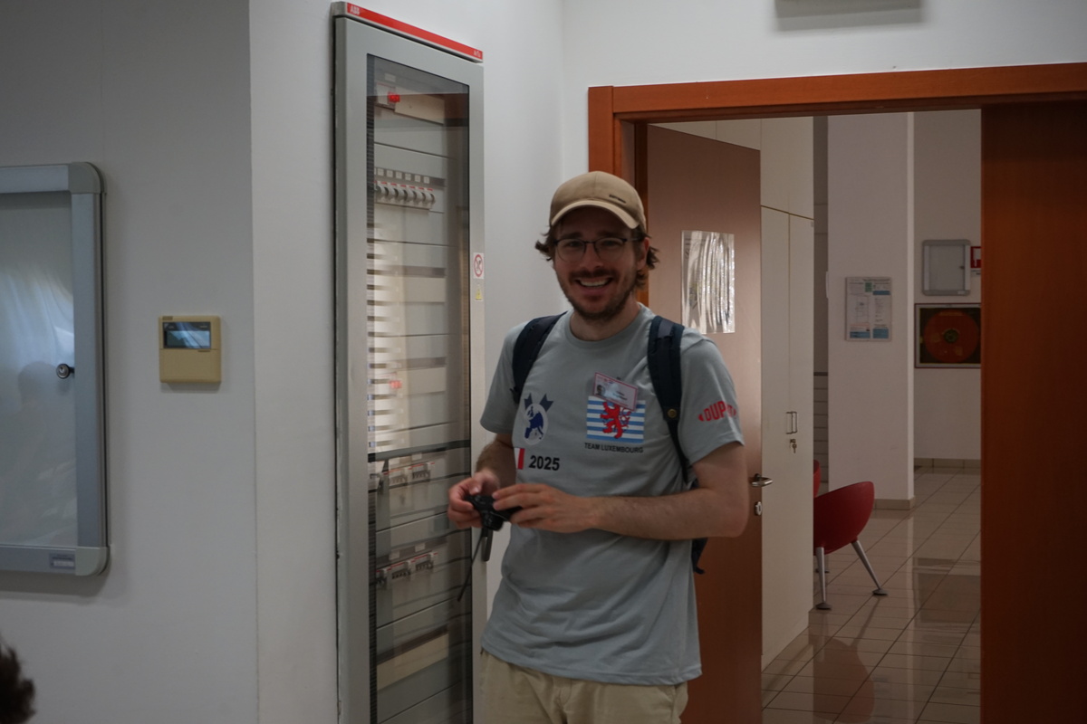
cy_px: 362
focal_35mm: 52
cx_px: 544
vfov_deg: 26.0
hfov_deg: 38.2
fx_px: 1570
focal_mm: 52
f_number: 6.3
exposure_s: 1/60
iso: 1000
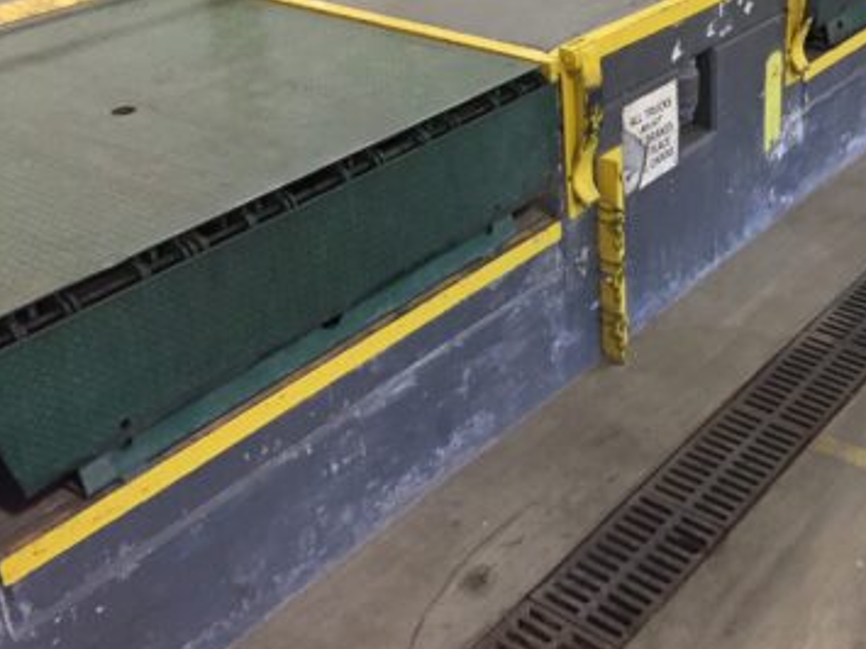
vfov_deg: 29.2
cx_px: 649
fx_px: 1225
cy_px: 156
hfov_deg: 37.9
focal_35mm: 49
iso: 250
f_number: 2.2
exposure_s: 1/24
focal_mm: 4.2
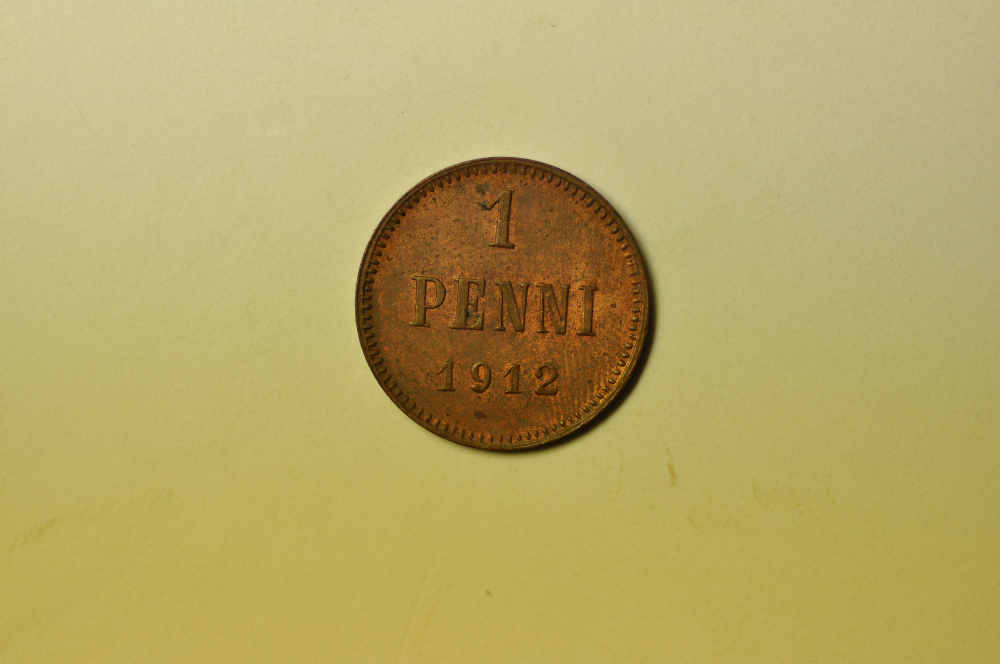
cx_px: 500
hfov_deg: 22.6
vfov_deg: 15.2
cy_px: 332
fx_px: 2497
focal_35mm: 90
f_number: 4.5
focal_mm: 60
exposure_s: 1/320
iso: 400
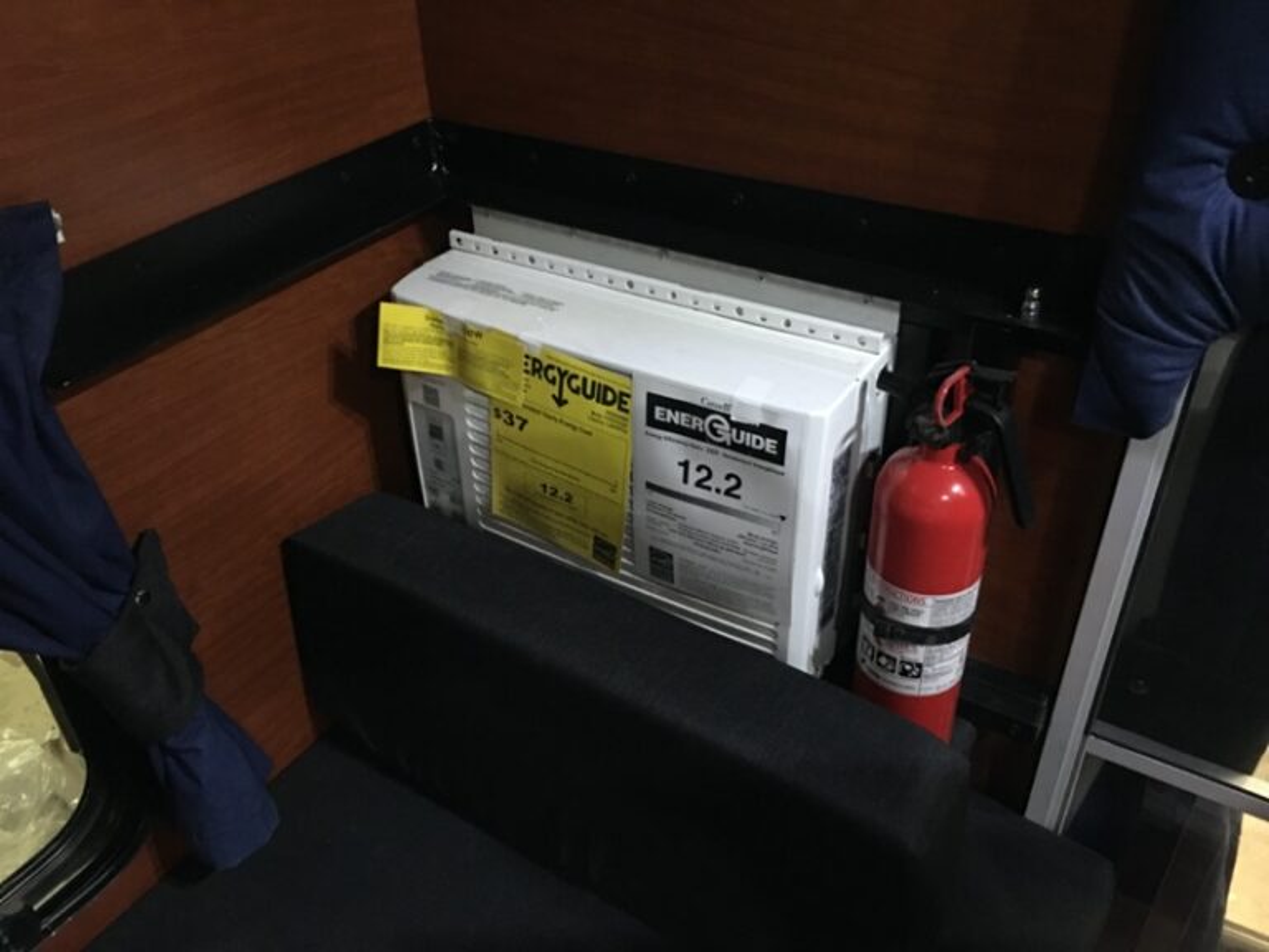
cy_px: 476
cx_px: 634
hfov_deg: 61.7
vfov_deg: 48.2
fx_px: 1063
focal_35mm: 29
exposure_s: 1/4
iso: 80
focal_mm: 4.15
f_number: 2.2
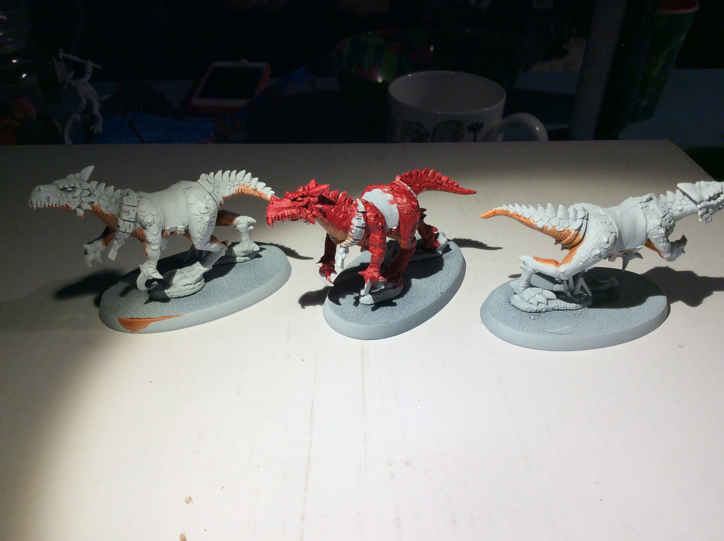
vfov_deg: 44.1
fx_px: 668
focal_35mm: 32
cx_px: 362
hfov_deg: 56.9
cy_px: 270
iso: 64
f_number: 2.4
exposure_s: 1/100
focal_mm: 3.3
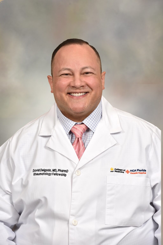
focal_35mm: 155
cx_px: 82
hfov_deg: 8.9
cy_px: 122
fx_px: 1052
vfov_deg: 13.2
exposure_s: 1/100
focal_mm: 155
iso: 250
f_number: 9
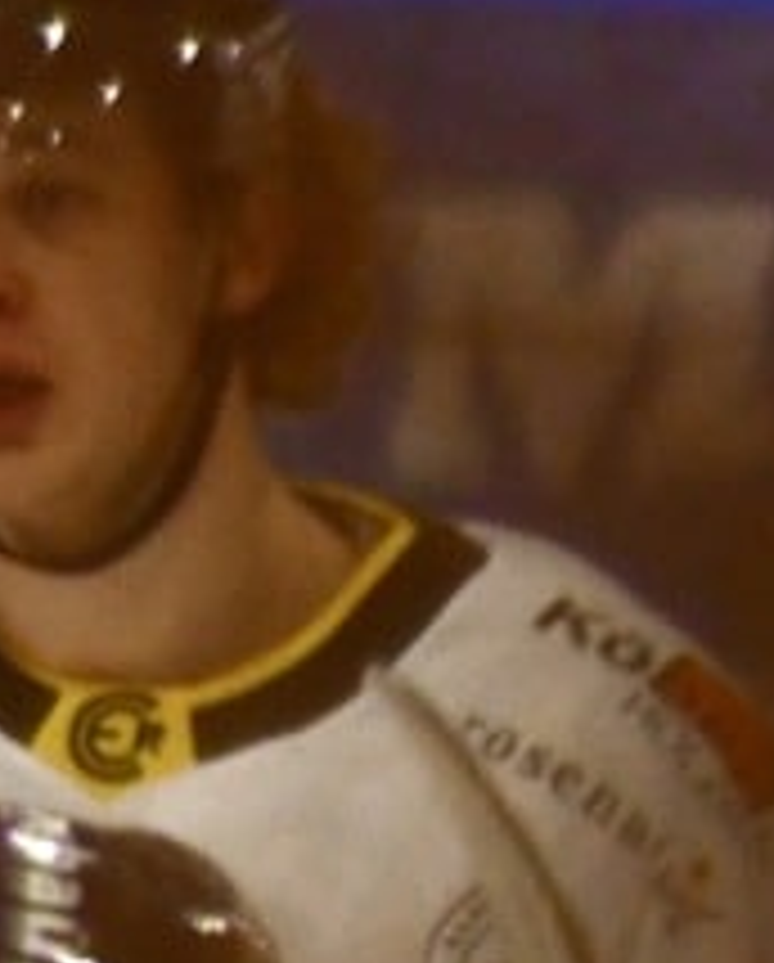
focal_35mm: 1812
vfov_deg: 1.1
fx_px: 51738
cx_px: -1350
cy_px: 914
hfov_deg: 0.9
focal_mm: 230
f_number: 5
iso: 1600
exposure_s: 1/500
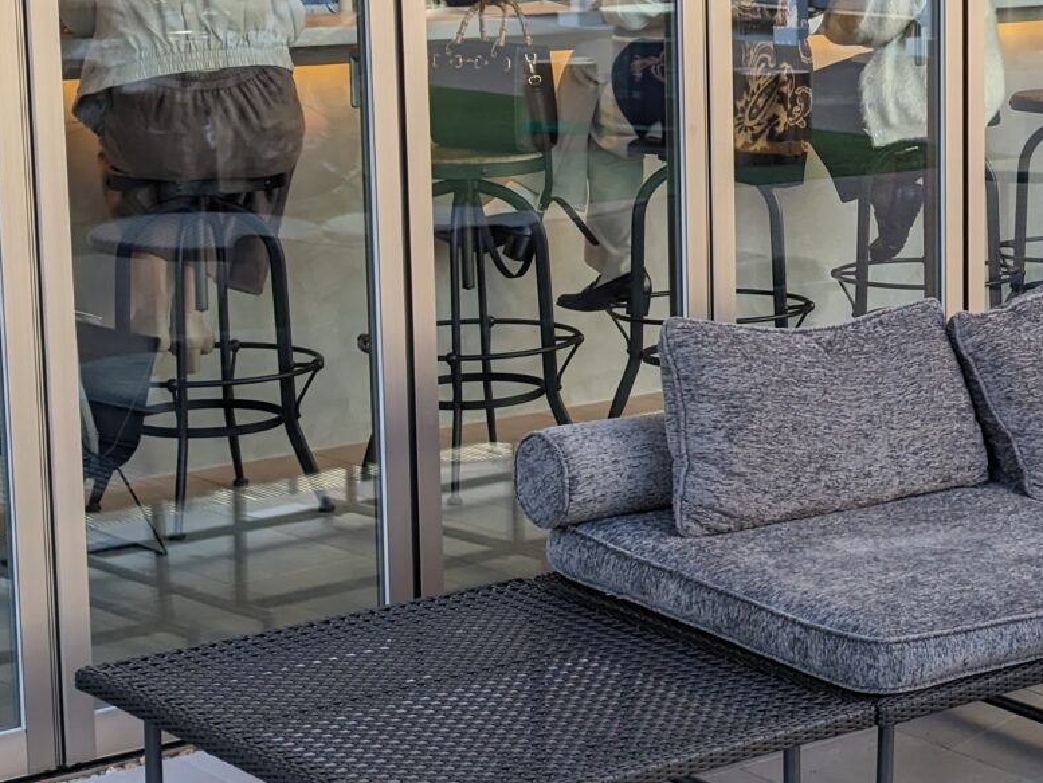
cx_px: 984
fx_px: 2863
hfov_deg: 20.1
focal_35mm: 95
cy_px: 304
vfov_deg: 15.6
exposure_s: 1/322
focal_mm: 6.81
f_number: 1.85
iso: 43
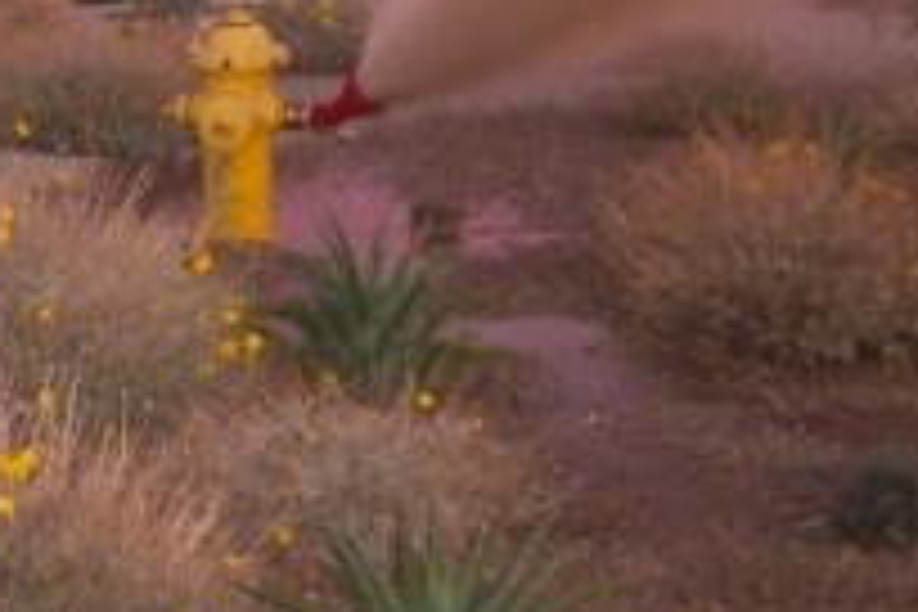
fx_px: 2371
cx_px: 346
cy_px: -56
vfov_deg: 14.4
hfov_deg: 21.9
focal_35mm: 93
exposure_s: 1/30
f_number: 2.8
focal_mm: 8
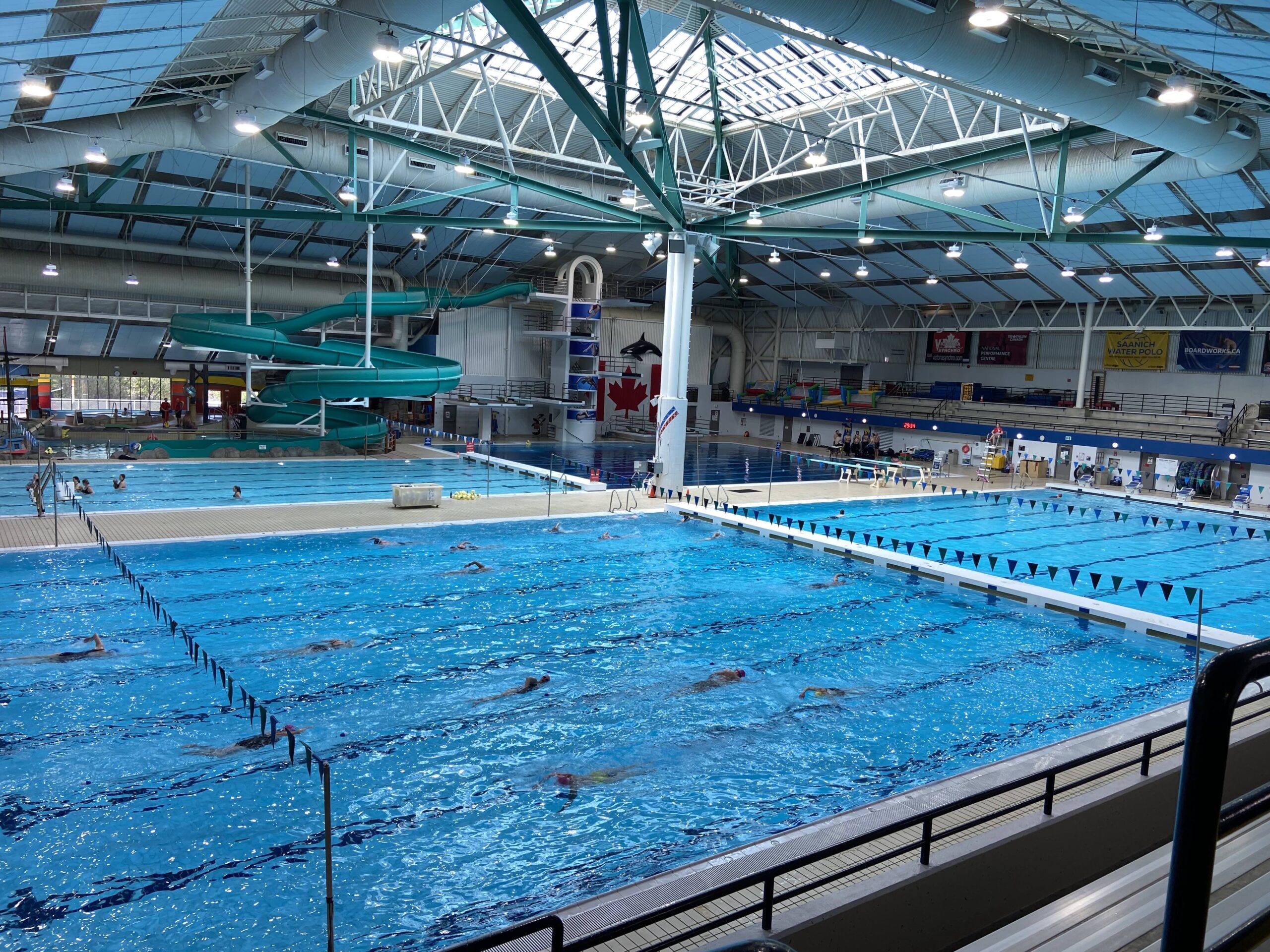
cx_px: 635
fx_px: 954
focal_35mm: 26
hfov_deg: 67.3
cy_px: 476
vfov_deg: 53.1
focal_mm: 4.25
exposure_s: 1/120
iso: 40
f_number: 1.8
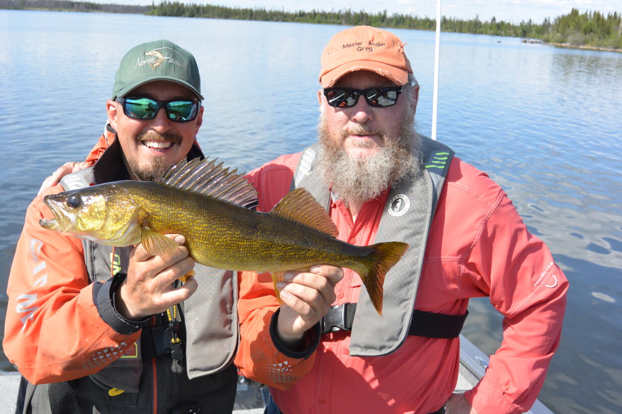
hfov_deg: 43.6
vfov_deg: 29.8
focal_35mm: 45
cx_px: 303
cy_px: 246
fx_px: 777
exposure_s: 1/1000
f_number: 4
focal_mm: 13.5
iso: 160
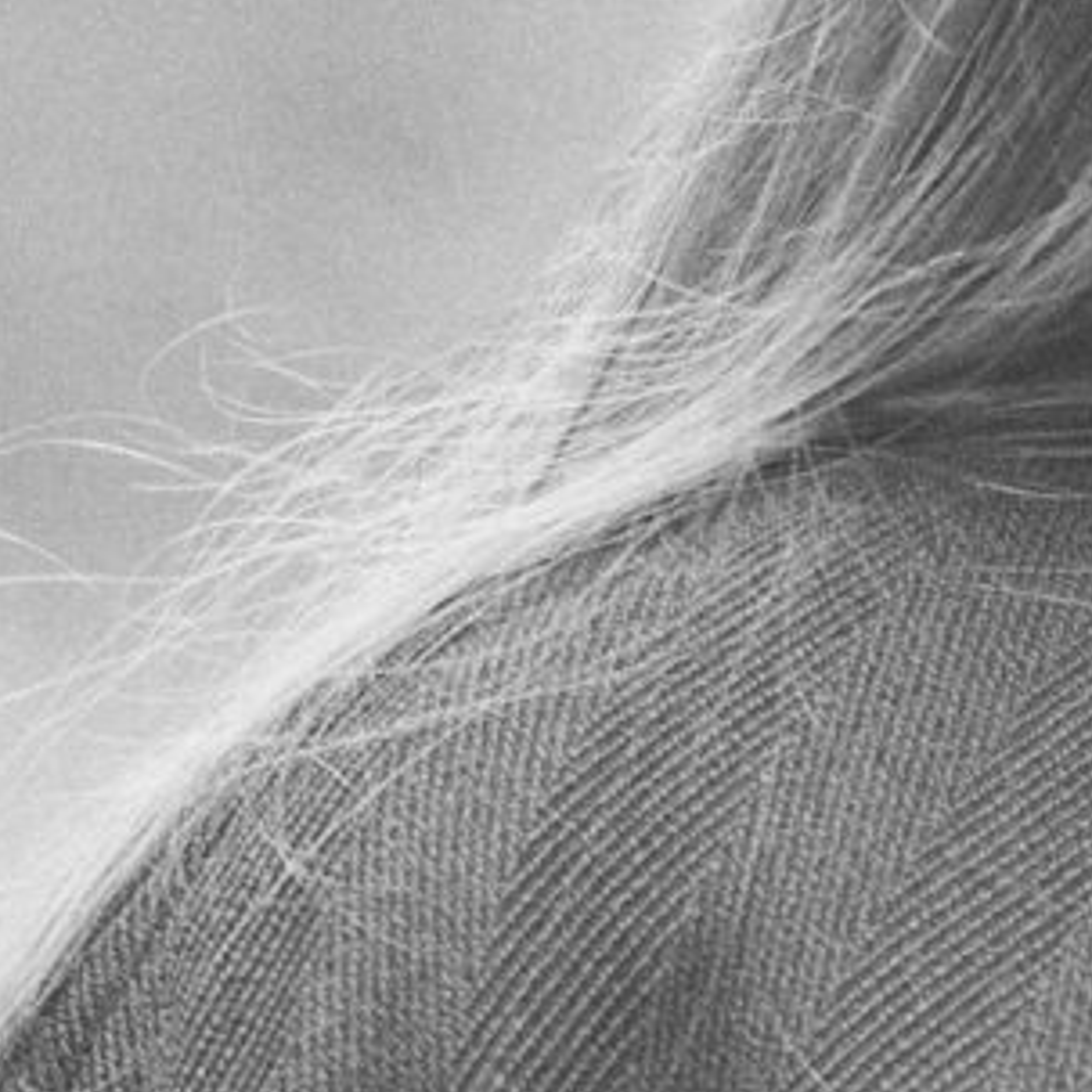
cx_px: 2368
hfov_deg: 1.2
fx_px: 51287
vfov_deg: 1.2
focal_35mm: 1437
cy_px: 977
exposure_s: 1/1000
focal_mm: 200
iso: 800
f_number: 2.8
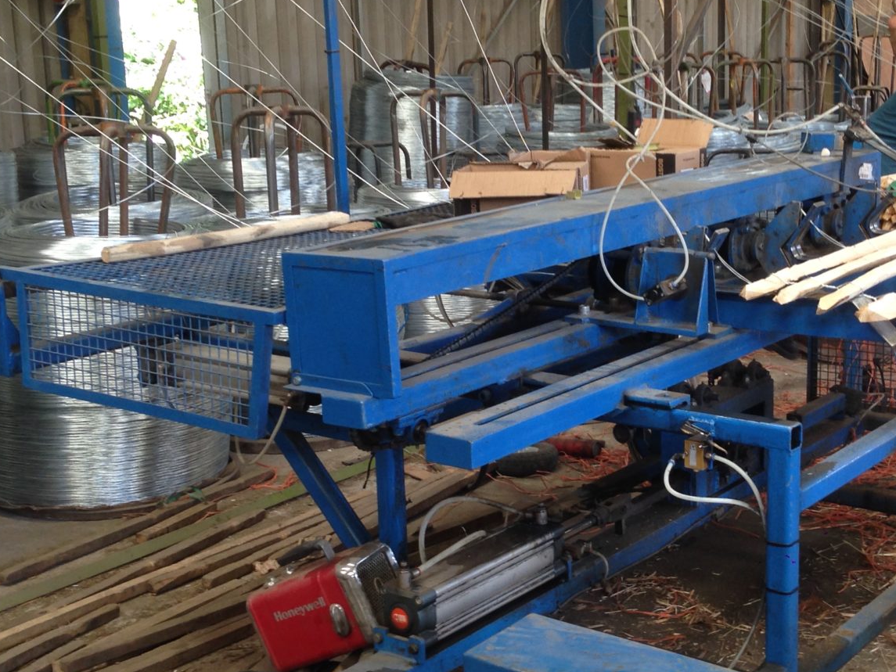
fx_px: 1527
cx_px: 578
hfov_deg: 32.5
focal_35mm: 59
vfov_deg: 24.8
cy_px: 303
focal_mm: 4.12
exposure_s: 1/40
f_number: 2.4
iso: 50
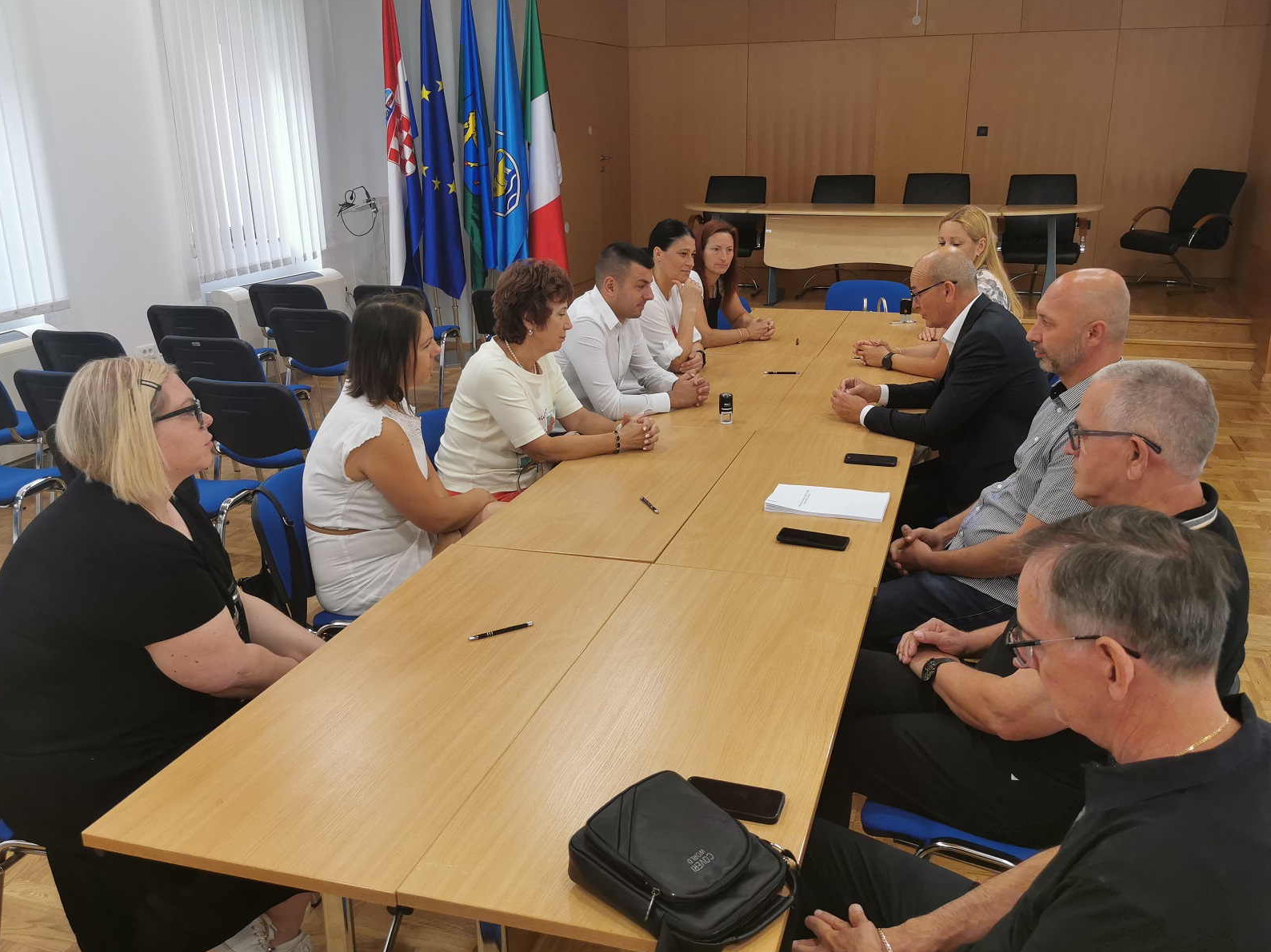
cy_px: 496
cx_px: 644
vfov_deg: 45.4
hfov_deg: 58.4
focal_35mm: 31
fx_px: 1138
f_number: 1.6
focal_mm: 5.56
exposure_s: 1/120
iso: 160
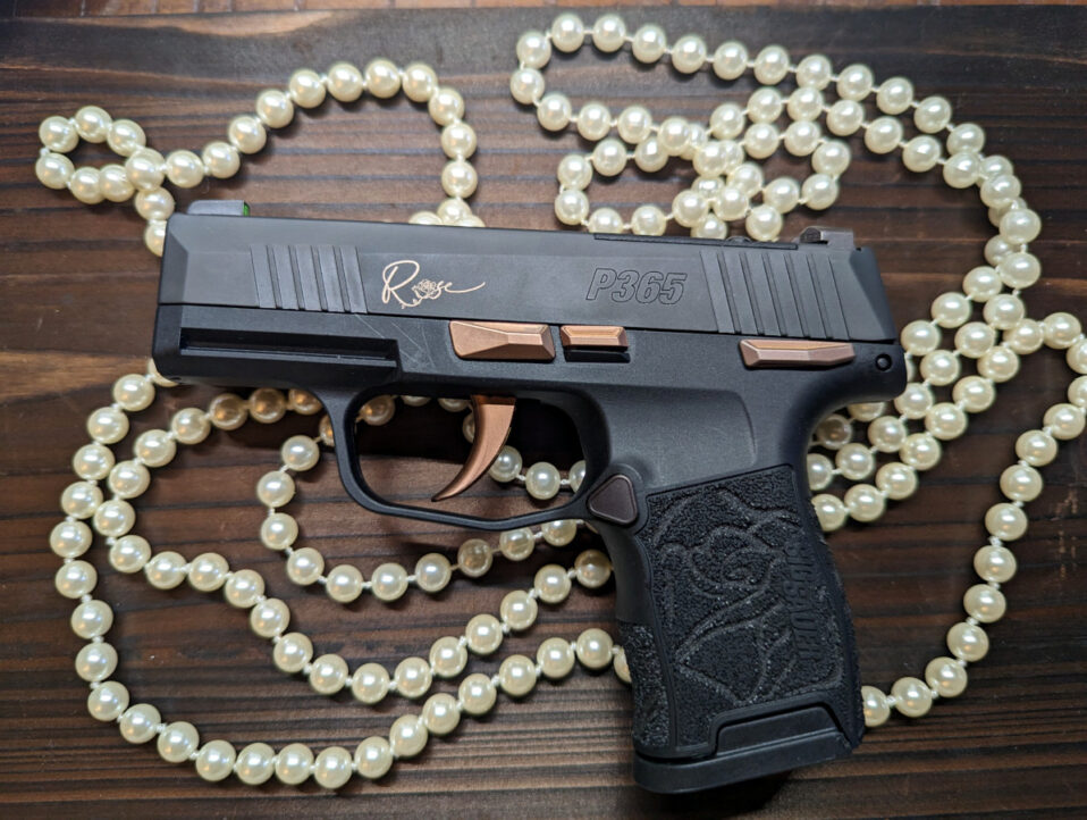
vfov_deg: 57.0
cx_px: 544
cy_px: 410
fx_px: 755
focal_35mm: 24
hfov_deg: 71.5
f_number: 1.85
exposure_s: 1/39.7
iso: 64
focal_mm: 6.81
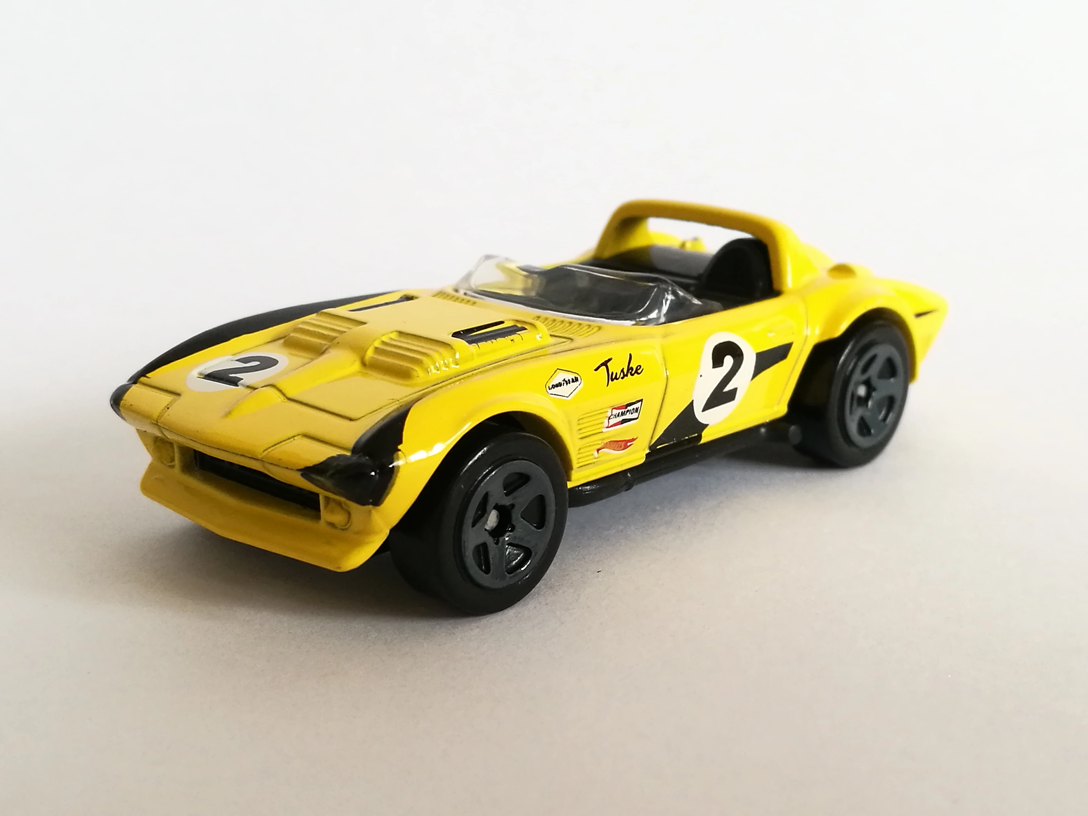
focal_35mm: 52
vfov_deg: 28.0
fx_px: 1634
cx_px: 544
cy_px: 408
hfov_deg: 36.8
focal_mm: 4.5
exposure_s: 1/60
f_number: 2.2
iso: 160
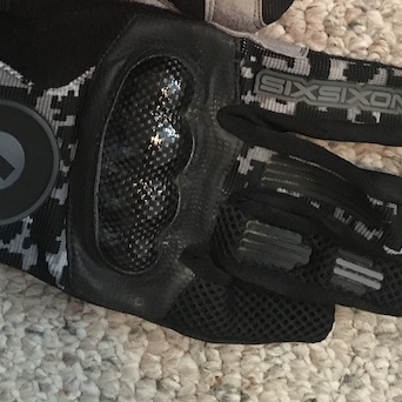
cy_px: -39
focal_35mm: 60
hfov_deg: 28.6
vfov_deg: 26.4
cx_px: 175
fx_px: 788
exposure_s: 1/15
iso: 640
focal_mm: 4.15
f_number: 2.2
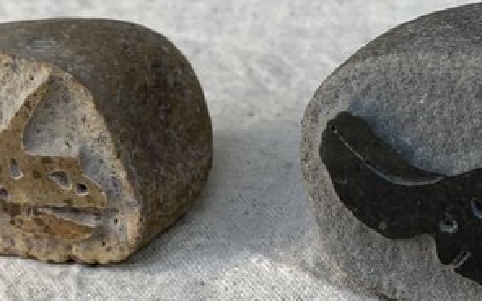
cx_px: 272
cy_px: 142
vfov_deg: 11.0
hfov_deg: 17.5
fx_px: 1563
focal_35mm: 119
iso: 32
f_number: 2
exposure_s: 1/410
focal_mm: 6
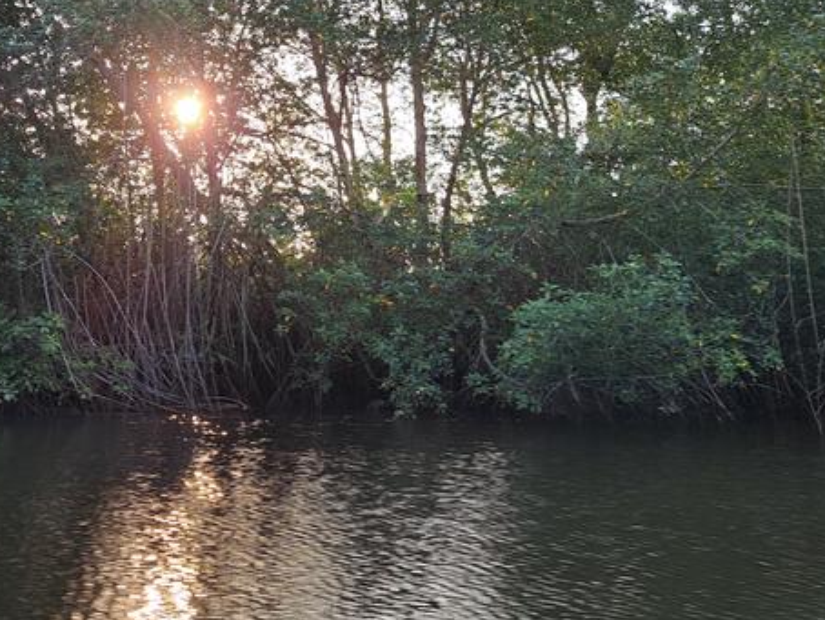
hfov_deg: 49.4
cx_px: 291
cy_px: 170
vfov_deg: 37.9
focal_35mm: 37
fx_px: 882
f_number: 1.8
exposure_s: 1/196
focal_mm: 5.23
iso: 50
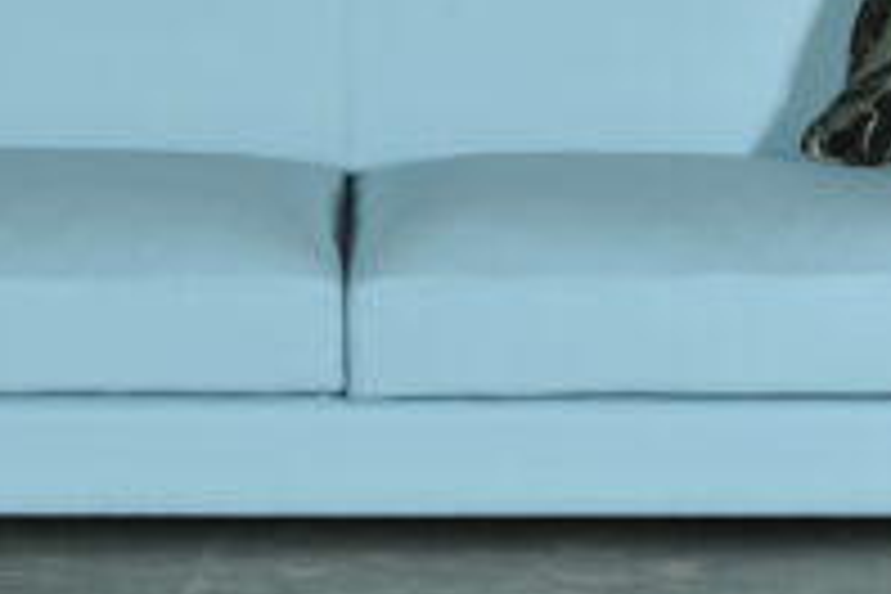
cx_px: 367
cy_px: 126
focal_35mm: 146
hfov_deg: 14.1
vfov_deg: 9.4
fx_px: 3613
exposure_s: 1/125
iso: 320
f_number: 6.3
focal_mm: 48
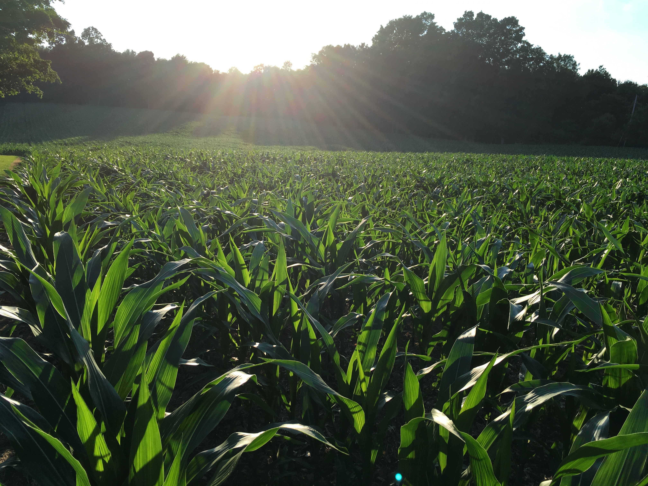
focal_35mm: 29
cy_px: 243
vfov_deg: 48.2
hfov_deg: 61.7
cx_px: 324
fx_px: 543
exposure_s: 1/793
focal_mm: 4.15
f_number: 2.2
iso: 25
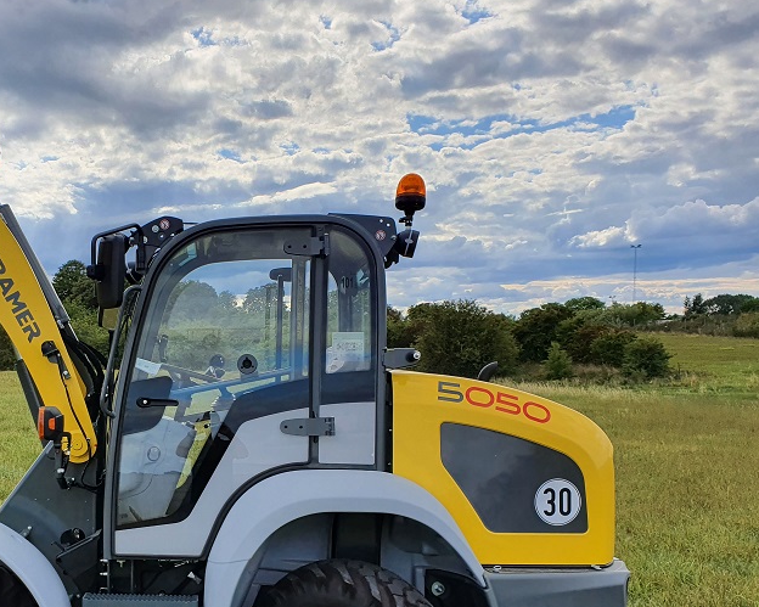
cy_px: 404
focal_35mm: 41
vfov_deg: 36.1
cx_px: 153
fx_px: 921
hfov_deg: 42.8
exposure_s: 1/1864
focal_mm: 4.32
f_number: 2.4
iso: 50
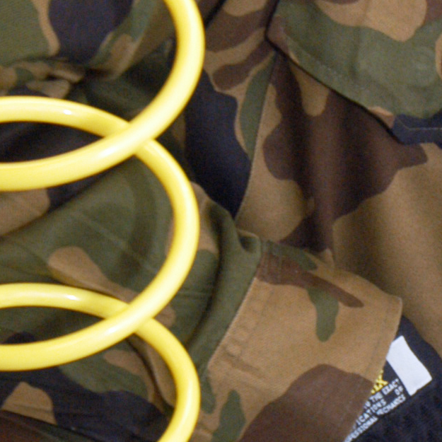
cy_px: 221
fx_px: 2745
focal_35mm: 190
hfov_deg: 9.1
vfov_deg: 9.2
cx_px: 489
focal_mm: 31
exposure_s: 1/60
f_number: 5.6
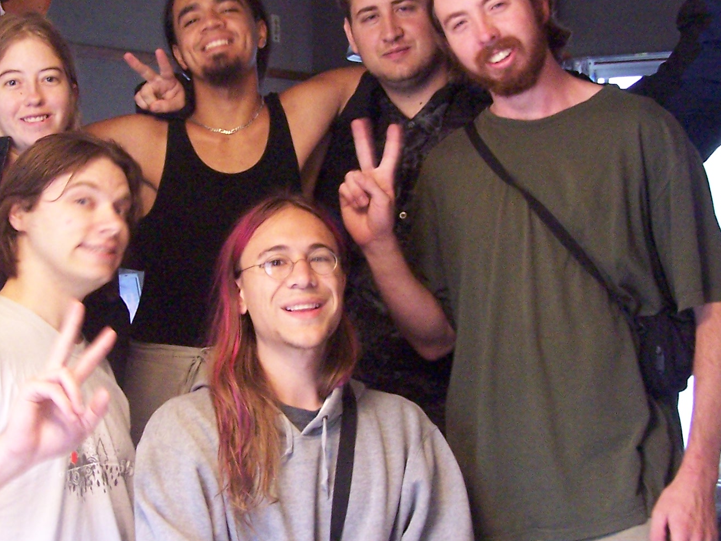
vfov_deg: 21.9
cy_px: 283
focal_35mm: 67
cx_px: 281
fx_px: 1395
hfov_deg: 28.9
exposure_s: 1/10
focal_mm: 6.3
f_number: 2.8
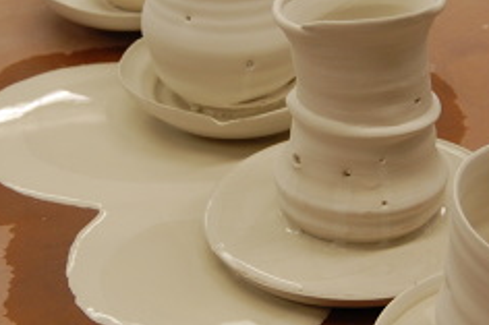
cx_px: 253
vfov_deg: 11.5
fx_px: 1615
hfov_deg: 17.2
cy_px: 123
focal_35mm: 119
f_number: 4.2
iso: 400
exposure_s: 1/80
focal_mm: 28
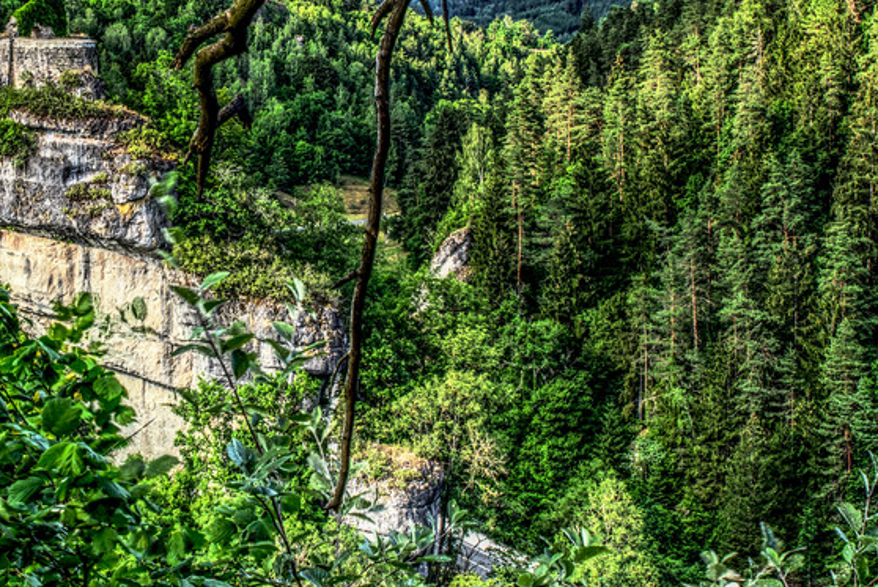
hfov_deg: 23.8
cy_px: 214
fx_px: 2050
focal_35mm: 84
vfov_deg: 16.3
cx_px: 167
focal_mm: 29
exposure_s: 1/40
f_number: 13
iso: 400
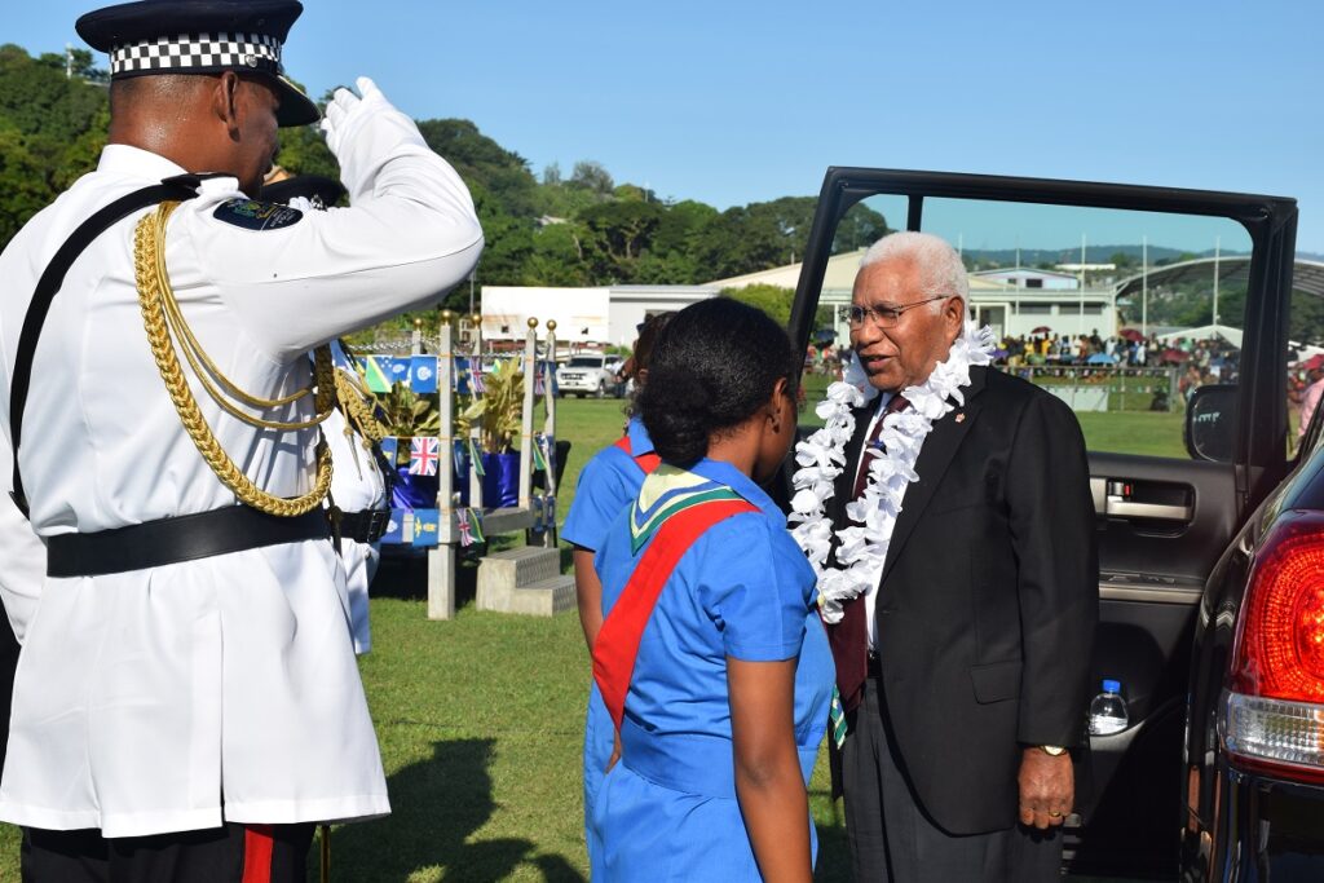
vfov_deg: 21.6
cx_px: 662
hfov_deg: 31.9
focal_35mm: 63
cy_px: 442
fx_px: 2317
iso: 200
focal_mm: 42
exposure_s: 1/500
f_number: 11
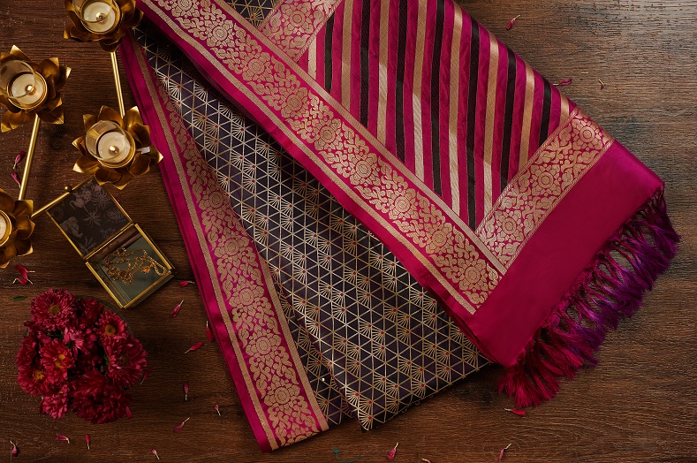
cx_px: 348
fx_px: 967
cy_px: 232
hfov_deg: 39.6
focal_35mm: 50
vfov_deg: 26.9
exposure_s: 1/200
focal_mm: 50
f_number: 8
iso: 320
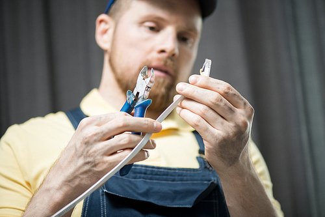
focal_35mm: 105
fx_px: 948
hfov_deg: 19.5
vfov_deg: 13.0
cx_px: 162
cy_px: 108
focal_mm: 105
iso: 800
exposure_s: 1/100
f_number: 3
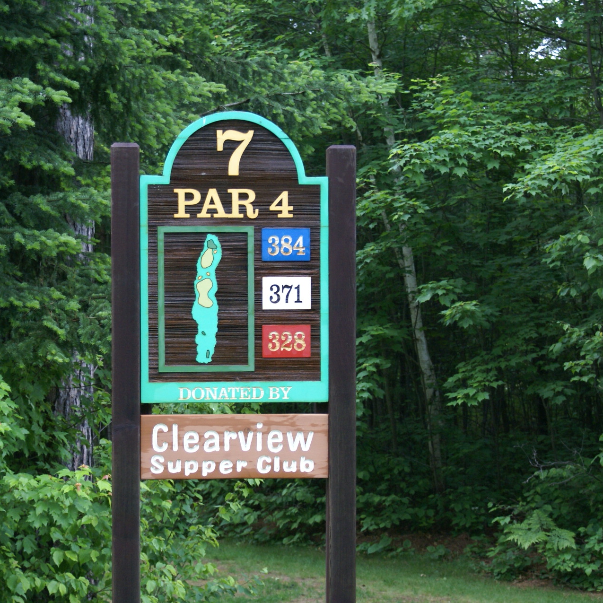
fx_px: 1892
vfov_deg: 18.1
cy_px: 301
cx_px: 251
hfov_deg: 18.1
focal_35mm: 96
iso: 400
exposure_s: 1/30
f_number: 5.6
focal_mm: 50
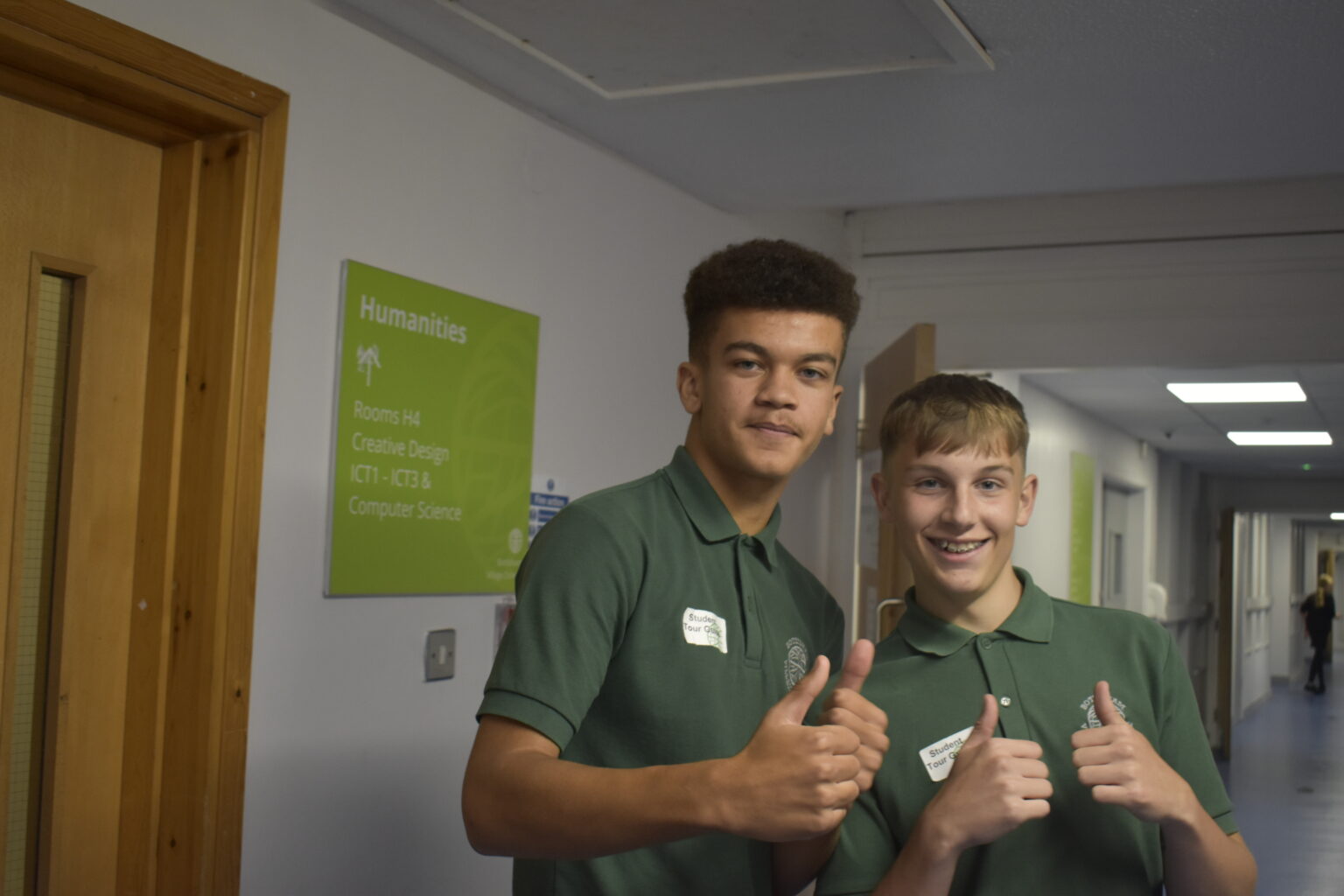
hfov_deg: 49.6
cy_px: 448
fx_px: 1456
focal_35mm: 39
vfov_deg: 34.2
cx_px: 672
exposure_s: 1/125
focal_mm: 26
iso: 1000
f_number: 4
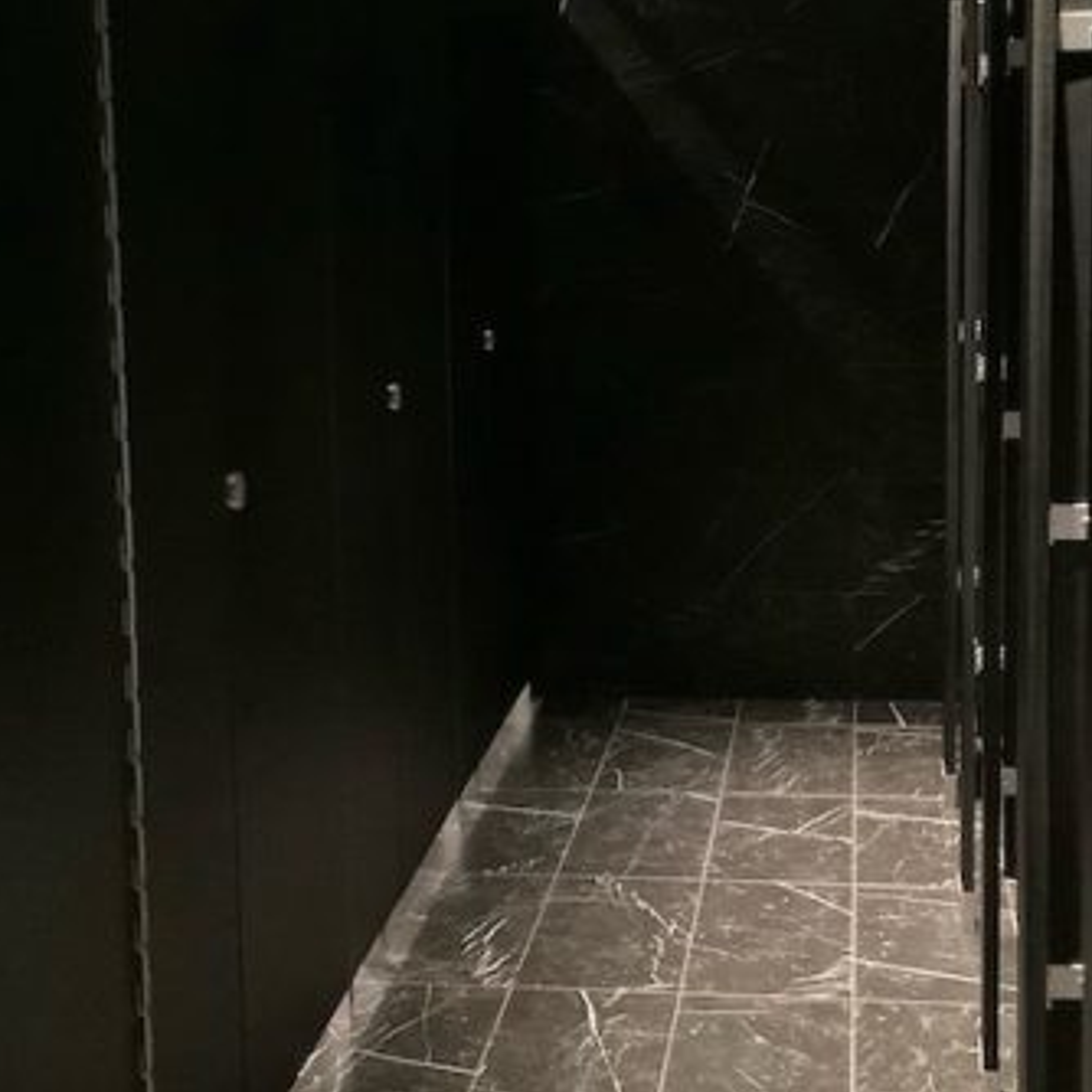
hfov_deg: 27.3
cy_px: 415
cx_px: 523
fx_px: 2248
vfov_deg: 27.2
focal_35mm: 63
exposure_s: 1/17
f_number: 2.4
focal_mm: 3.3
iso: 800
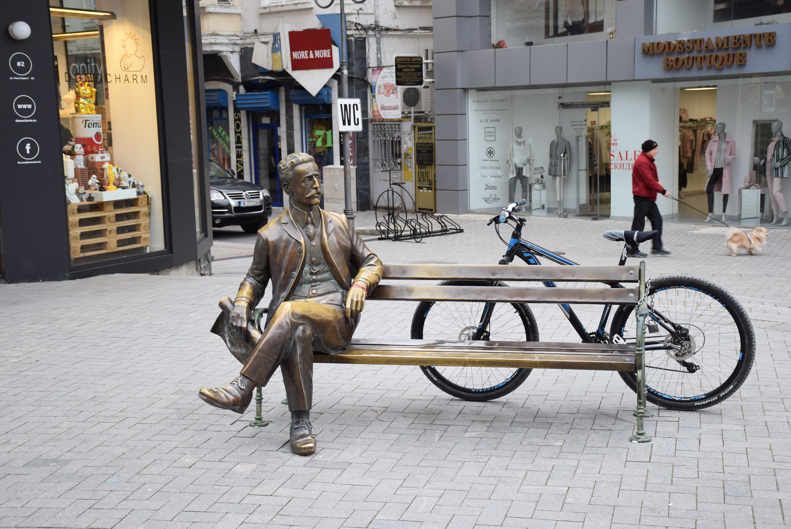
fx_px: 1154
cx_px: 396
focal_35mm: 52
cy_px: 264
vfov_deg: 25.8
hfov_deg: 37.8
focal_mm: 35
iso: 400
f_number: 5
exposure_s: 1/100
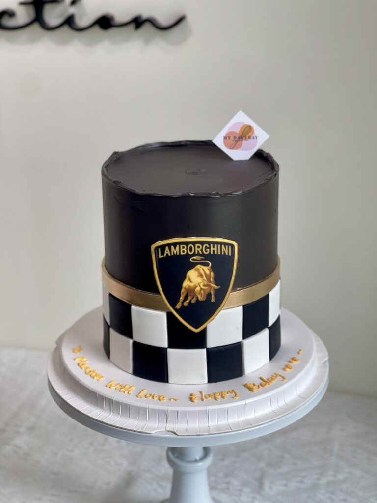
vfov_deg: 30.3
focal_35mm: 64
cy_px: 252
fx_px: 929
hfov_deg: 22.9
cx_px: 188
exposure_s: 1/100
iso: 100
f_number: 2.2
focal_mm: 7.5
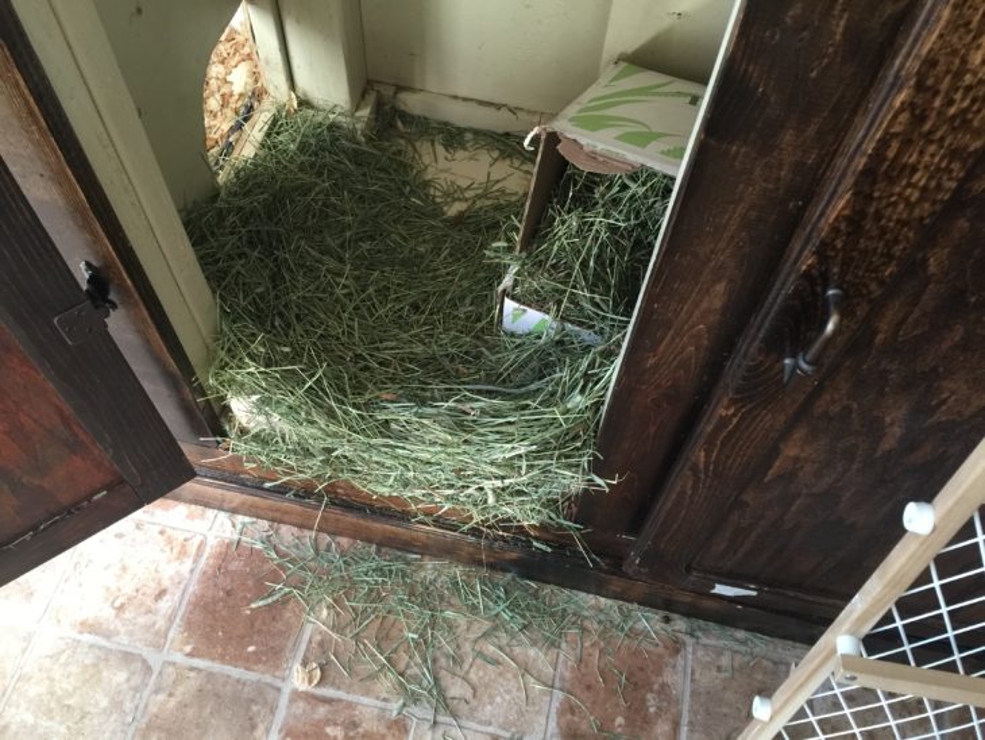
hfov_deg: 61.6
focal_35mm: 29
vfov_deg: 48.3
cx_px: 492
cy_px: 370
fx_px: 825
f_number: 2.2
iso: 100
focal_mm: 4.15
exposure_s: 1/15
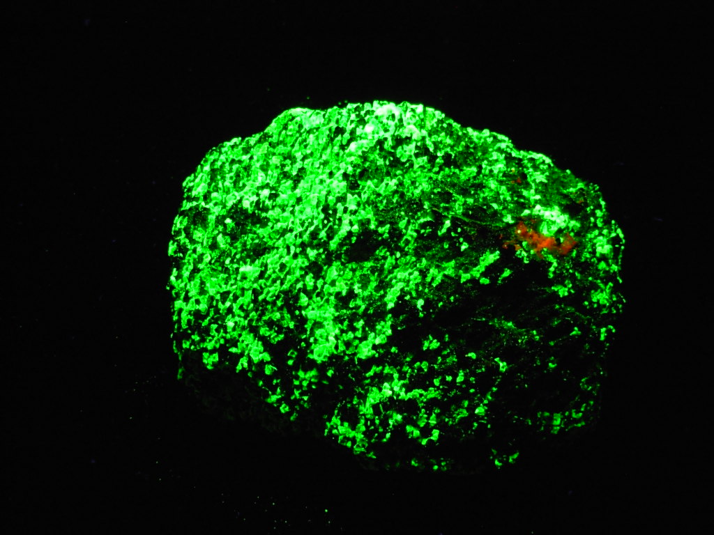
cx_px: 357
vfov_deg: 37.7
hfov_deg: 49.0
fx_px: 784
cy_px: 268
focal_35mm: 38
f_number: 2.9
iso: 141
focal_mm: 6.3
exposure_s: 1/4
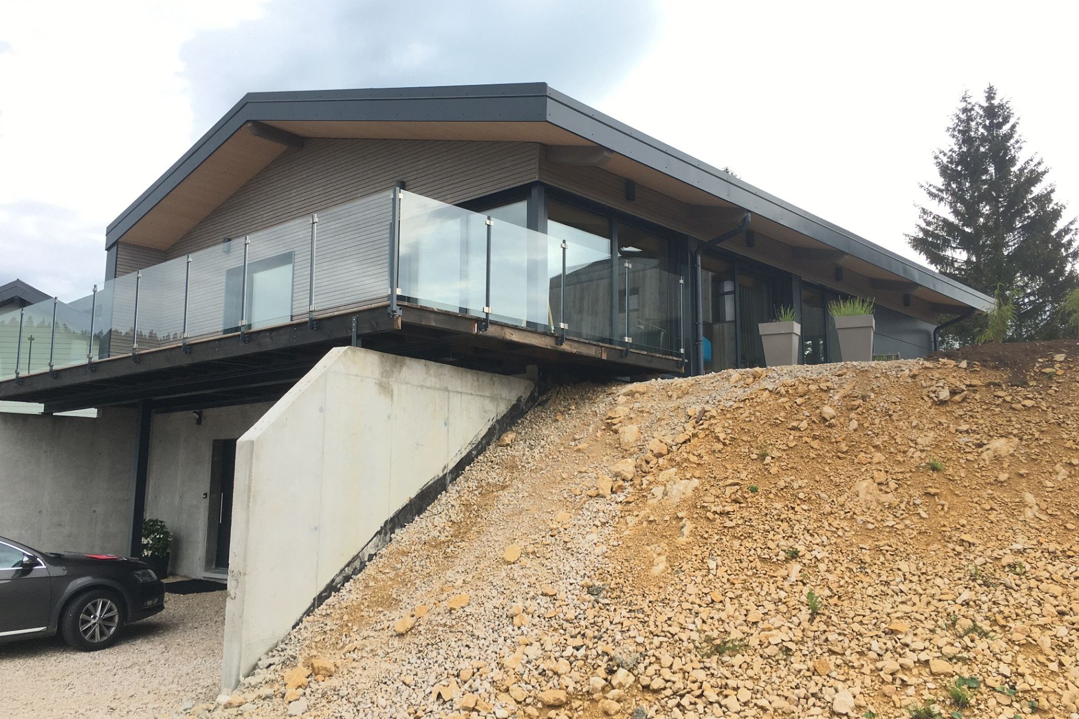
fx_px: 929
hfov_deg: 60.3
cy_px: 341
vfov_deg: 42.3
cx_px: 529
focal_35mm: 31
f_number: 2.2
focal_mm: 4.15
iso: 25
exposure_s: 1/274
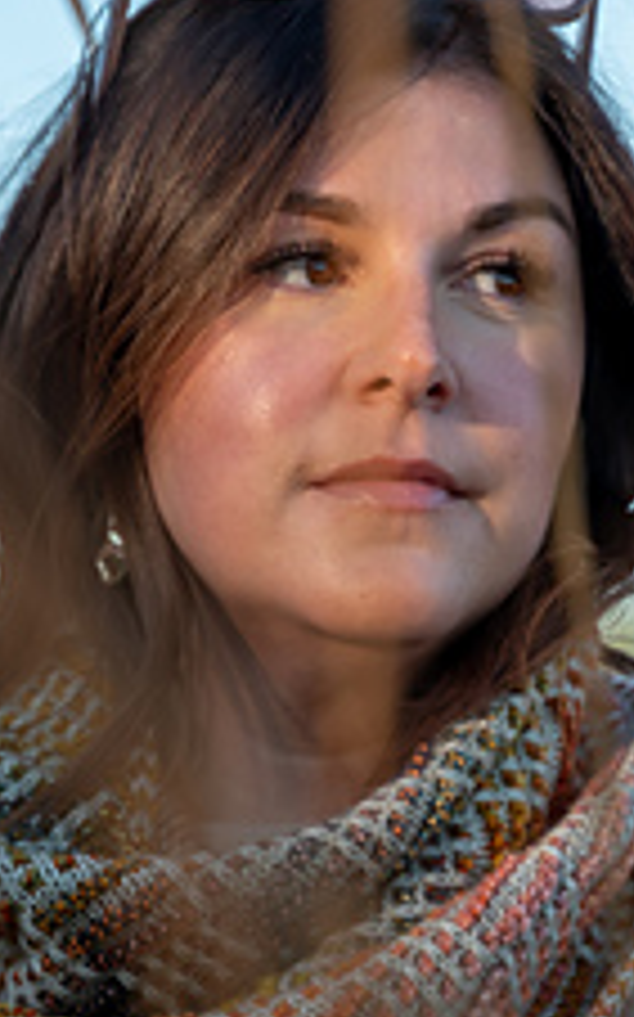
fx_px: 11266
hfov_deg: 3.2
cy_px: 716
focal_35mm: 407
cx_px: 522
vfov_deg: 5.2
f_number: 6.3
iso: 125
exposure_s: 1/125
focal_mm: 180
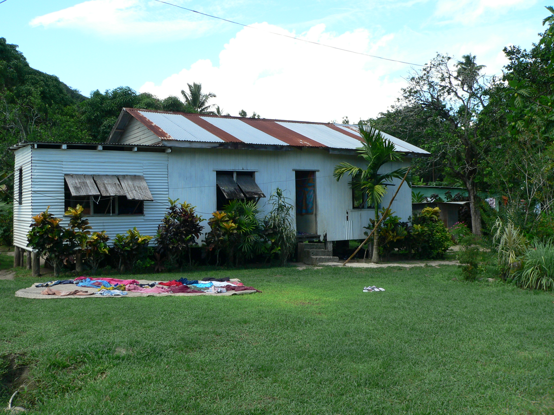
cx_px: 277
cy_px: 208
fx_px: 576
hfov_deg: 51.4
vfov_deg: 39.7
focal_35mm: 36
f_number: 4
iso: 80
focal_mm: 6
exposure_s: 1/200
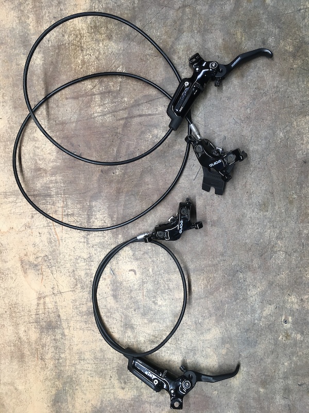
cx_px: 154
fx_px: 345
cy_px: 206
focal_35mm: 29
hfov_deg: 48.2
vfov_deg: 61.7
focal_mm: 4.15
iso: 25
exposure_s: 1/40
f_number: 2.2
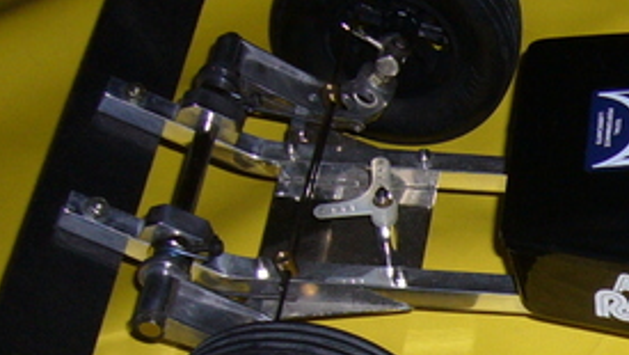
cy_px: 392
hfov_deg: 17.6
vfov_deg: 10.5
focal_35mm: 114
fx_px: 1902
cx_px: 821
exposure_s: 1/60
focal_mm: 6
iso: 100
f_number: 2.9
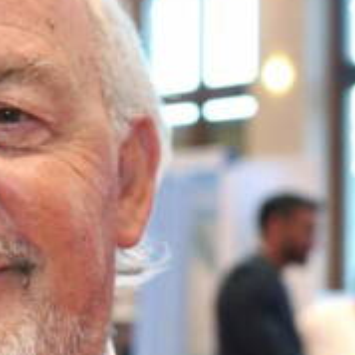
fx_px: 1578
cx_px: 134
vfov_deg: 12.8
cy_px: 257
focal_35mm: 136
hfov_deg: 12.8
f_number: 4
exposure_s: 1/160
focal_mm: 37
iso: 3200
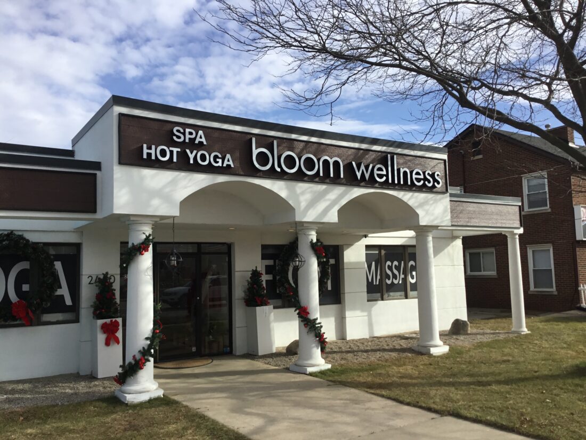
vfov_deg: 45.4
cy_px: 220
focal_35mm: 31
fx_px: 525
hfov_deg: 58.4
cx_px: 293
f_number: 2.4
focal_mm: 3.3
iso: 25
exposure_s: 1/1235
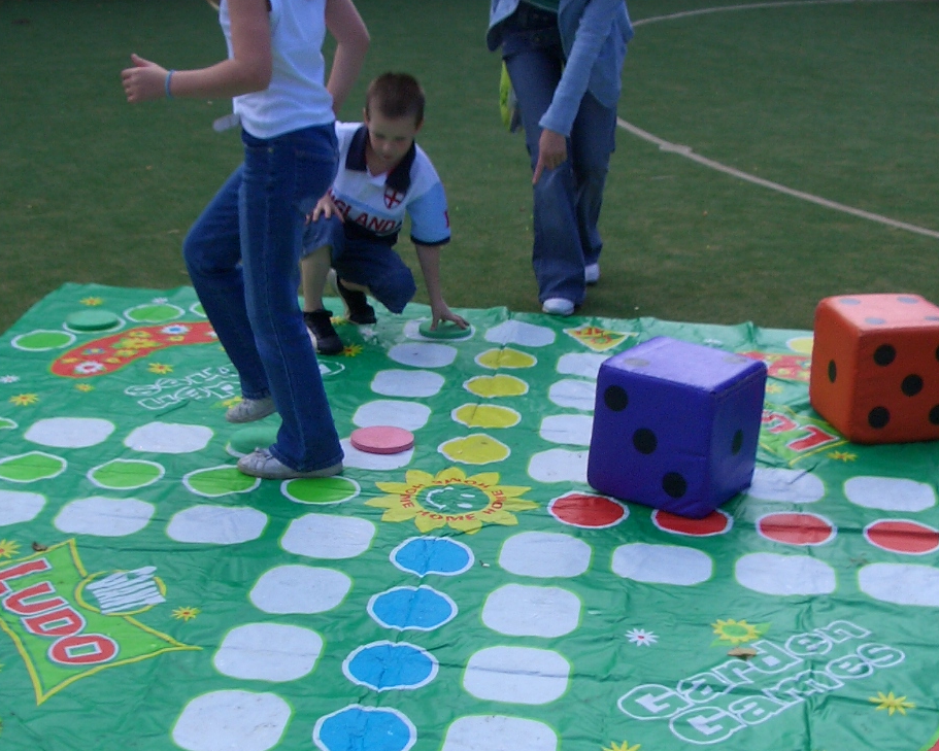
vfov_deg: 25.3
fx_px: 1668
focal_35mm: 60
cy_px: 460
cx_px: 424
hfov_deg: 31.4
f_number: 4.3
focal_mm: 5.8
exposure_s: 1/320
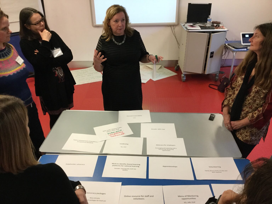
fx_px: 244
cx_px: 136
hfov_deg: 58.4
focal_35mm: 31
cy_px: 102
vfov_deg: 45.4
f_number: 2.4
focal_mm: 3.3
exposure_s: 1/33
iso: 125
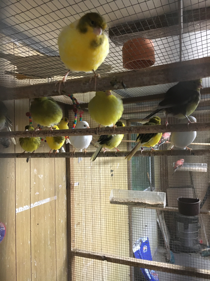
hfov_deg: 48.2
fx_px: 235
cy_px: 140
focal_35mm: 29
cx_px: 105
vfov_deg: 61.7
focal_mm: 4.15
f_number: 2.2
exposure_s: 1/17
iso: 200
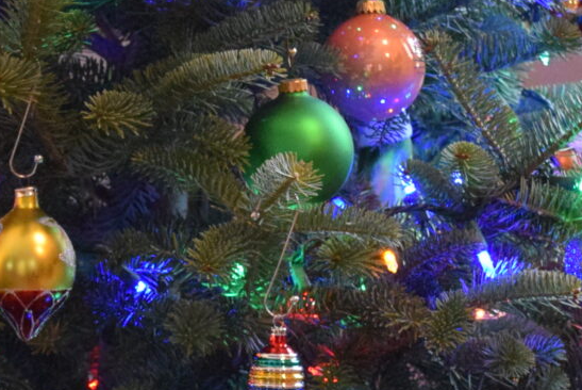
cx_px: 107
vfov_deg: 6.8
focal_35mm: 202
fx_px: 3269
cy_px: 254
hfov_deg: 10.1
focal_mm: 36
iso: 3600
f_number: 5
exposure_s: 1/60
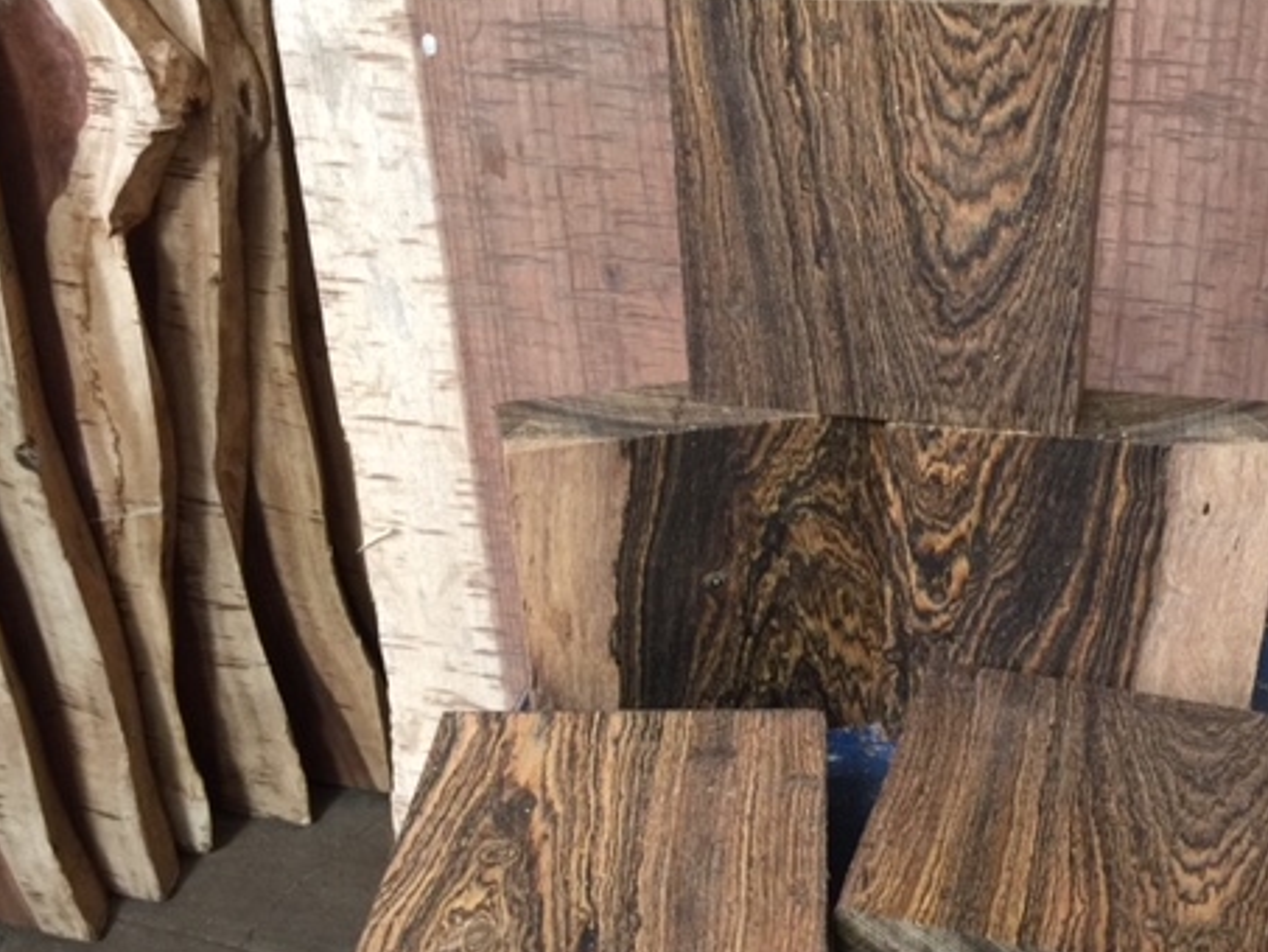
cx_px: 826
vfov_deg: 35.1
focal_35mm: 41
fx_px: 1502
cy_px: 563
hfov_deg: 45.2
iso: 64
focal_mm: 4.15
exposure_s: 1/15
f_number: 2.2
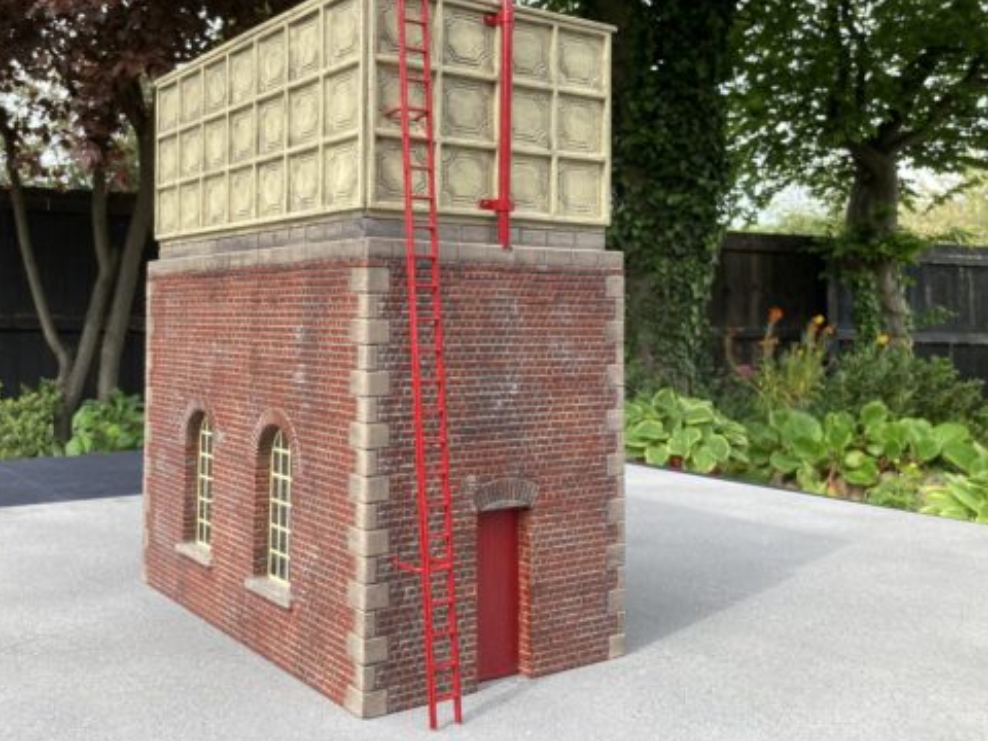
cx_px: 391
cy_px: 294
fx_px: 999
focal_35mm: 35
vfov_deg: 40.5
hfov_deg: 52.2
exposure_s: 1/390
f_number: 1.8
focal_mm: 3.99
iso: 20
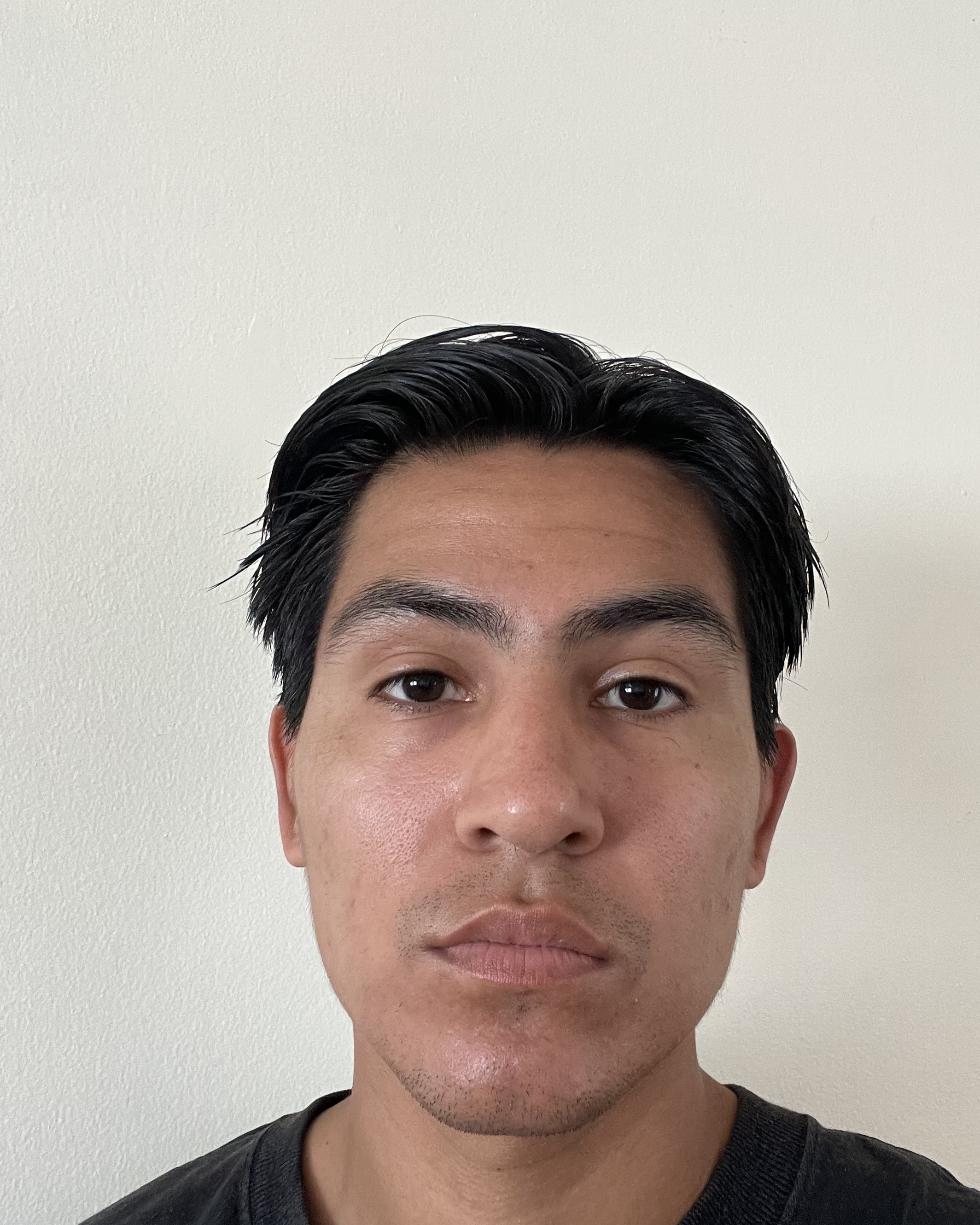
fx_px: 1233
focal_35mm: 34
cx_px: 484
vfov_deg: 52.8
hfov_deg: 43.4
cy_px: 627
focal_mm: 2.71
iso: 250
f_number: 2.2
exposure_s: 1/60
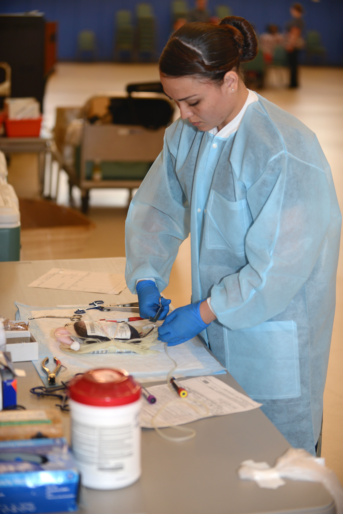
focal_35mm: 70
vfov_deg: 28.8
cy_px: 257
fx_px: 1000
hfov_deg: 19.5
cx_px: 172
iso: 500
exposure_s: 1/80
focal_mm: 70
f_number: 2.8
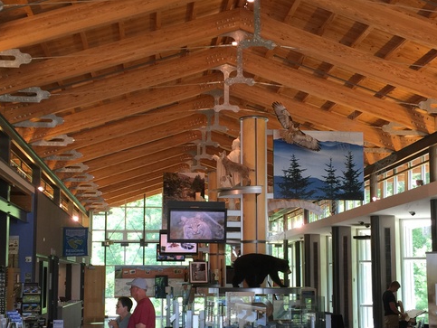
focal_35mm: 48
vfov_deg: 30.0
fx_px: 606
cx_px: 211
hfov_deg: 39.6
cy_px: 227
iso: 32
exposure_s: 1/30
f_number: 2.2
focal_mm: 4.15
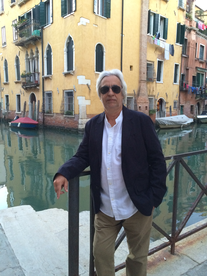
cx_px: 104
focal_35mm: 29
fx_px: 231
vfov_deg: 61.7
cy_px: 138
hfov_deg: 48.2
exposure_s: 1/33
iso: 320
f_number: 2.2
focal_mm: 4.15
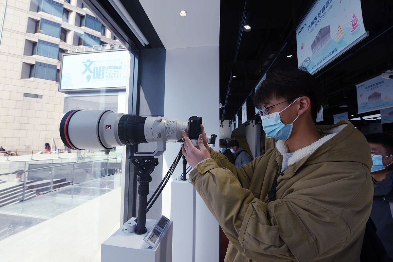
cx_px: 196
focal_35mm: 14
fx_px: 153
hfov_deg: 104.2
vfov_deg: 81.3
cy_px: 131
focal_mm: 14
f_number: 8
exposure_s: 1/200
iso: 125
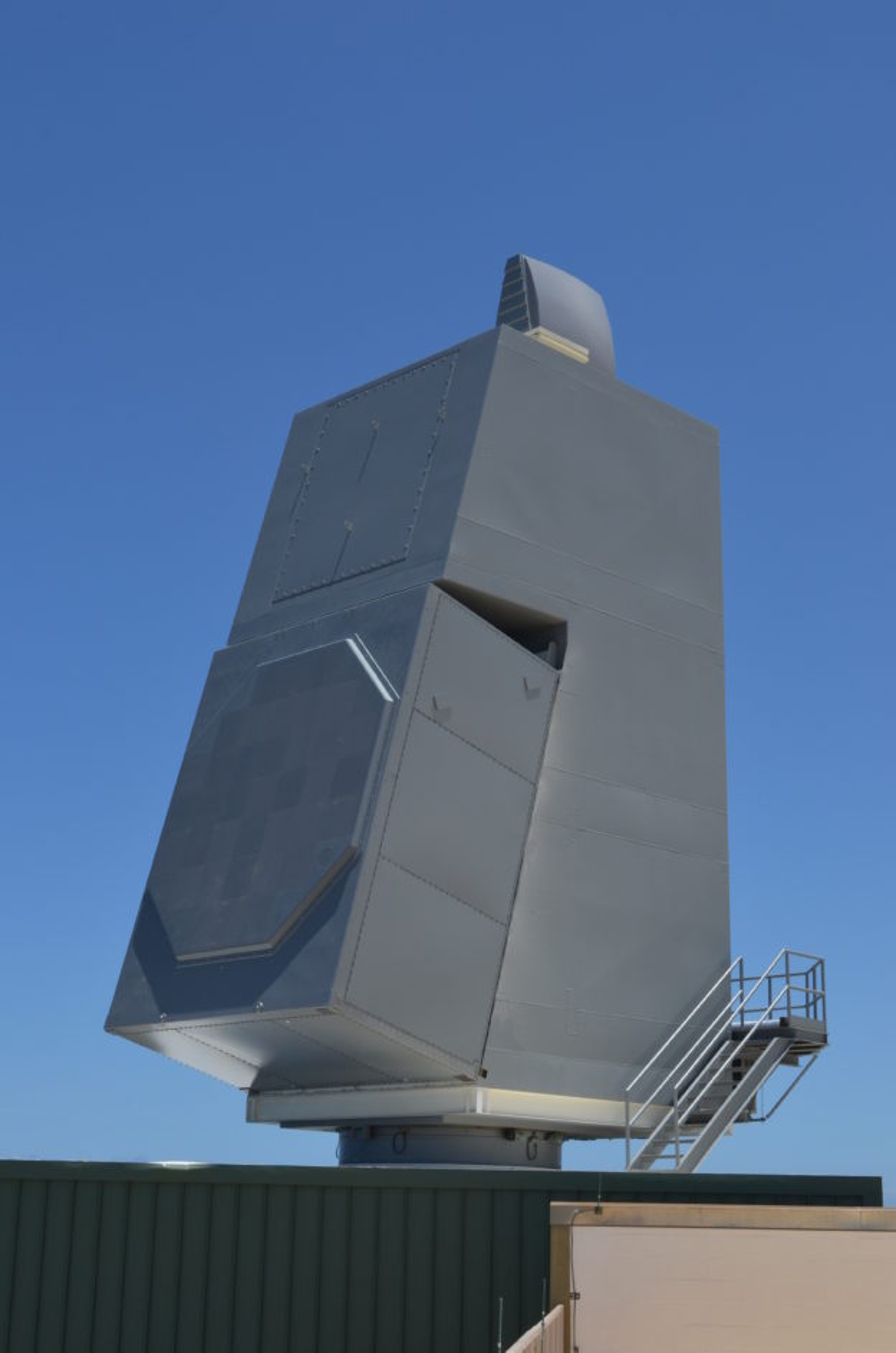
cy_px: 676
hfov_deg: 26.4
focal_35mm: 51
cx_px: 448
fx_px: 1912
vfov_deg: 39.0
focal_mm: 34
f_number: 13
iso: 400
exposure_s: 1/640
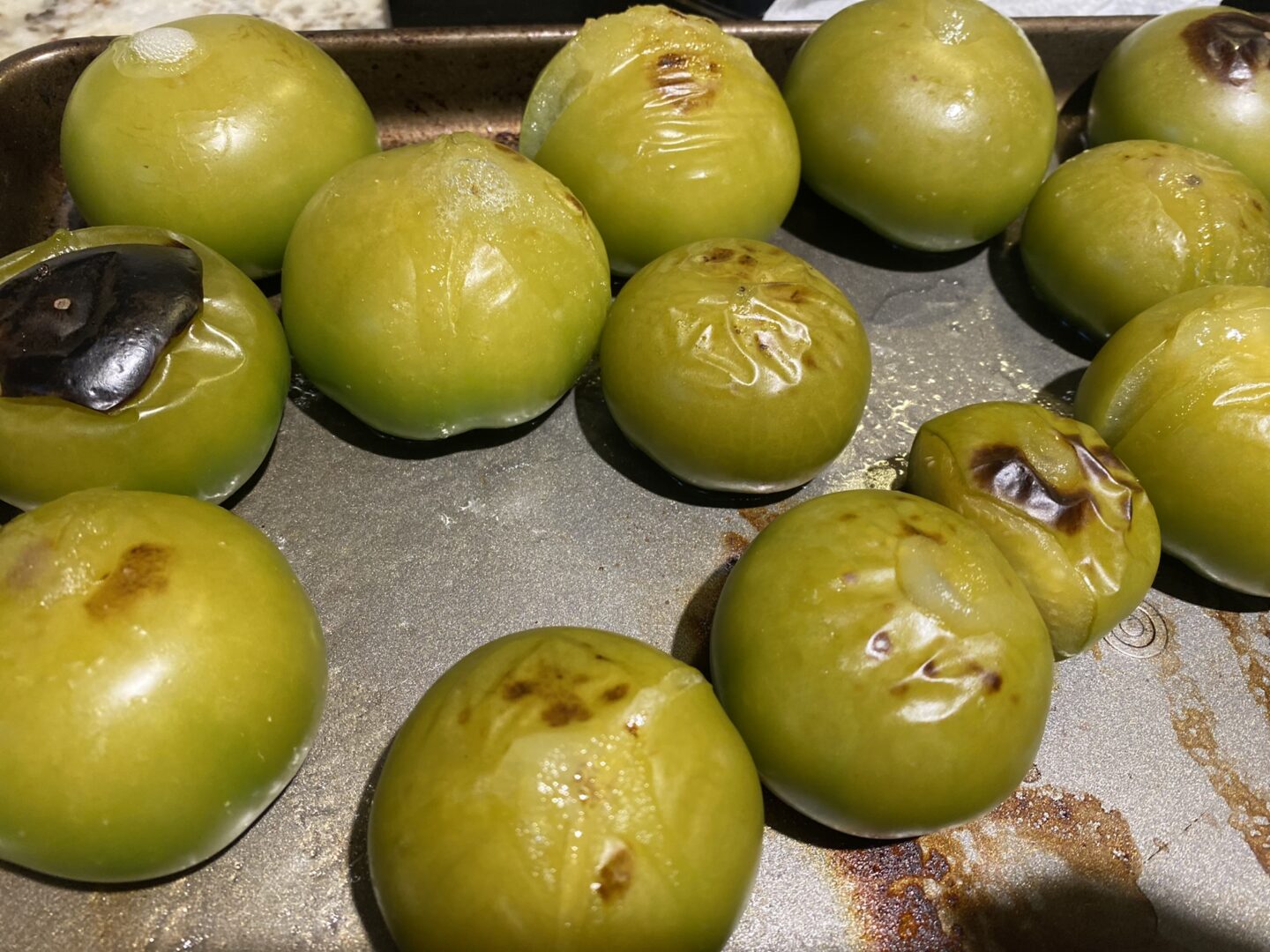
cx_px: 635
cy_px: 476
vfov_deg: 53.1
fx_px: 954
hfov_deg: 67.3
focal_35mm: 26
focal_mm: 4.25
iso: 160
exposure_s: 1/60
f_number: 1.8
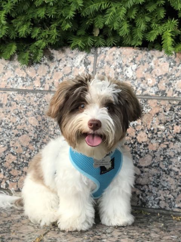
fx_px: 363
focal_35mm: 52
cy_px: 121
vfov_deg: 36.8
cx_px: 90
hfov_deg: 28.0
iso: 100
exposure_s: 1/40
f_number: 2.4
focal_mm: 6
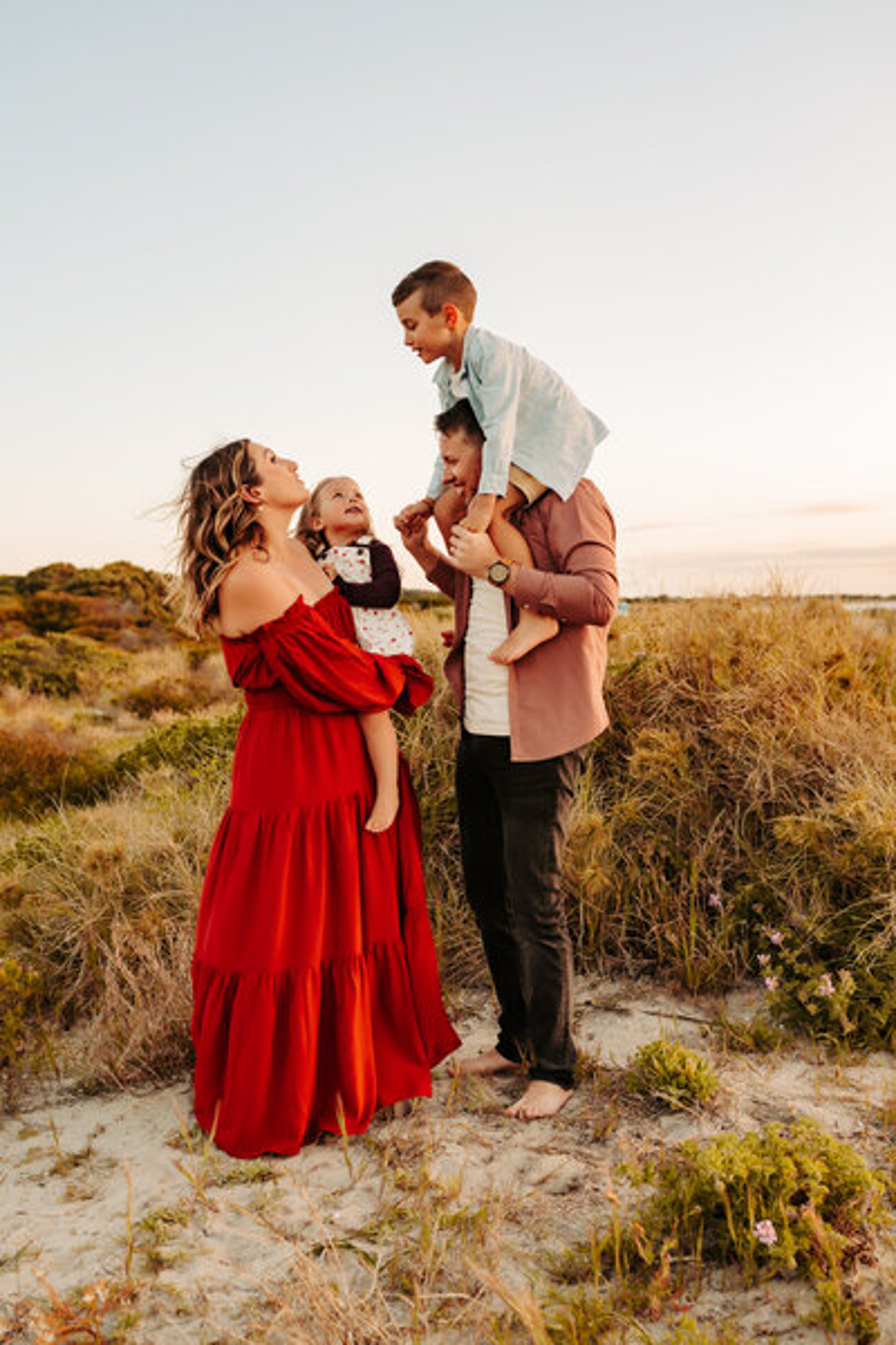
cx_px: 448
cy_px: 672
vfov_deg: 54.4
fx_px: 1307
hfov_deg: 37.9
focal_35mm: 35
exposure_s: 1/400
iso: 200
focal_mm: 35
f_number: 3.2
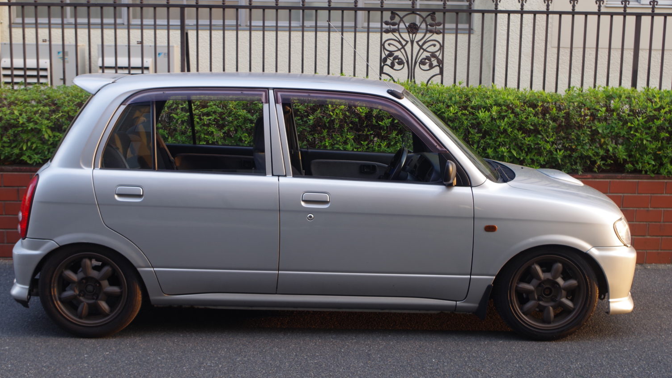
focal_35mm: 45
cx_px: 329
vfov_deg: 26.5
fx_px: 802
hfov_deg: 45.5
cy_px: 185
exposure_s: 1/20
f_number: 6.3
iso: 200
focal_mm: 28.13
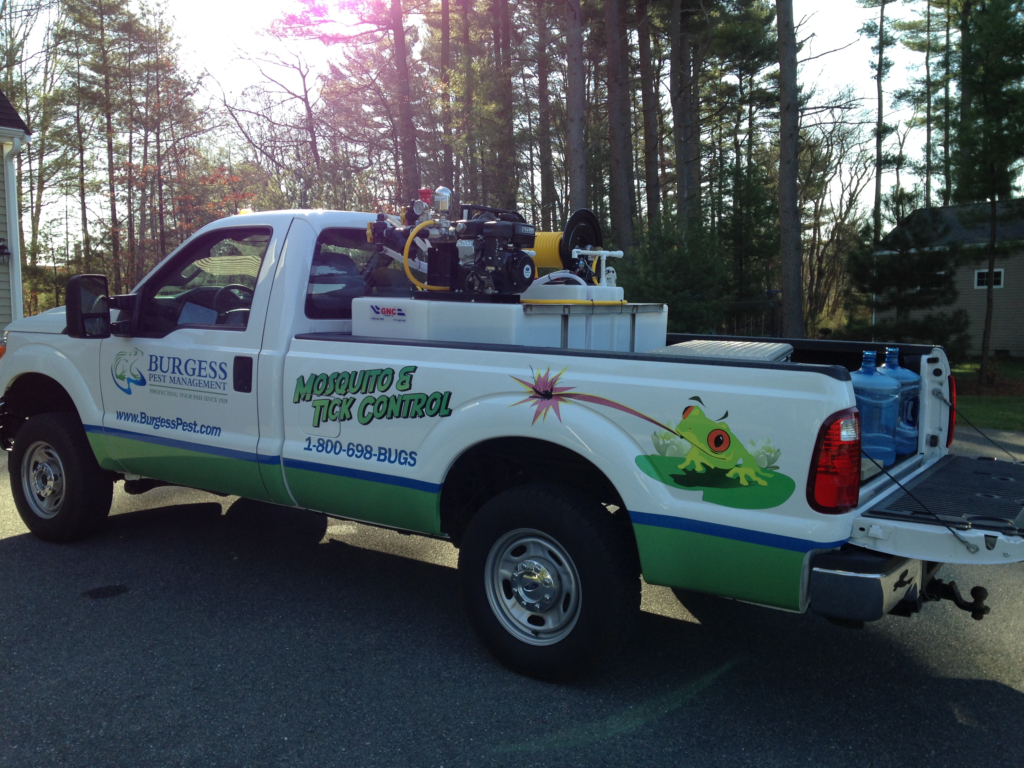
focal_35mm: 33
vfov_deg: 42.9
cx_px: 512
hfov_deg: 55.4
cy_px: 384
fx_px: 976
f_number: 2.4
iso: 50
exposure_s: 1/379
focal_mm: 4.12
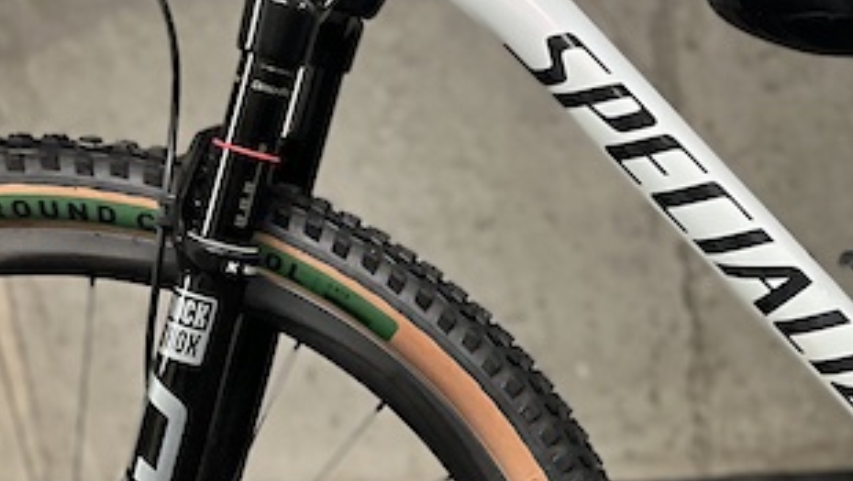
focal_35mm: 73
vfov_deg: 16.5
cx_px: 922
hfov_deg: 26.8
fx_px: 1653
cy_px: 368
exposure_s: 1/40
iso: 400
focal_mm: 5.1
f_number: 1.6
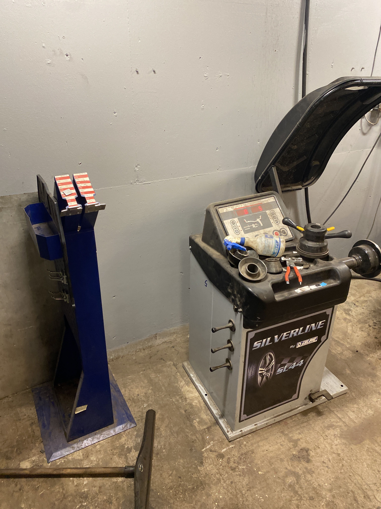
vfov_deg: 67.3
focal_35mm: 26
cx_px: 190
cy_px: 254
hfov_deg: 53.1
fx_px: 382
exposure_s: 1/50
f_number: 1.8
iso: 250
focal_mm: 4.25
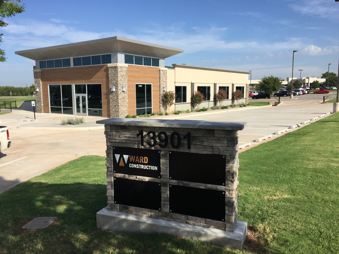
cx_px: 170
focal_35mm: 29
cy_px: 127
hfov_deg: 61.7
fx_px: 284
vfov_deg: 48.2
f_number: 2.2
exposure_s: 1/1799
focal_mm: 4.15
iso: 32
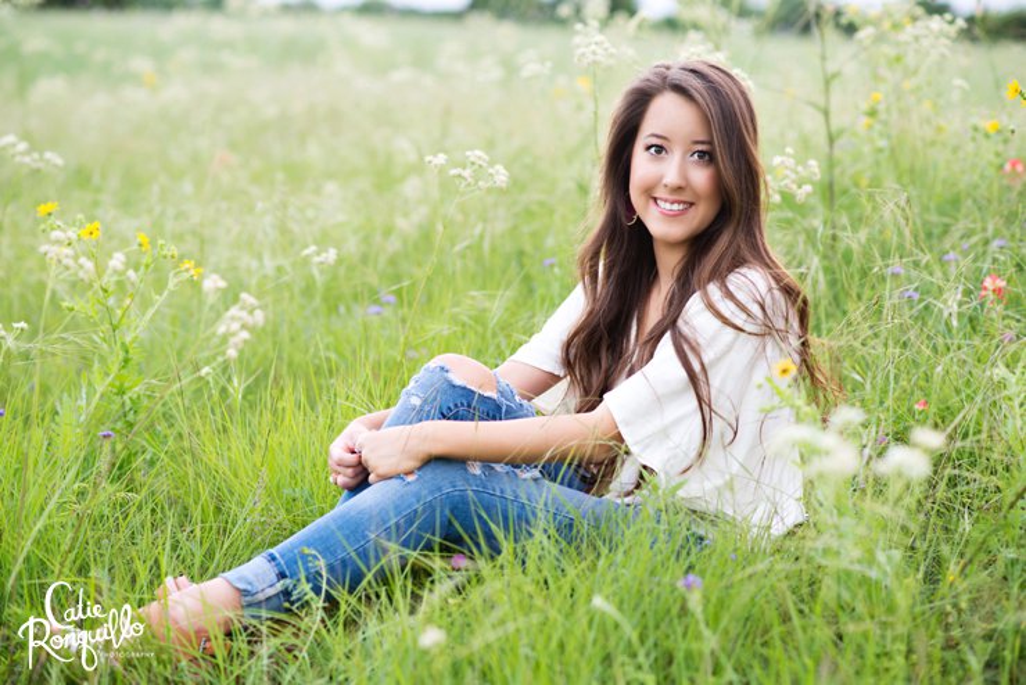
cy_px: 342
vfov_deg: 16.1
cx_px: 513
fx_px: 2423
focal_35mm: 85
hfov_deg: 23.9
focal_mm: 85
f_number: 2.8
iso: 200
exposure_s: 1/160
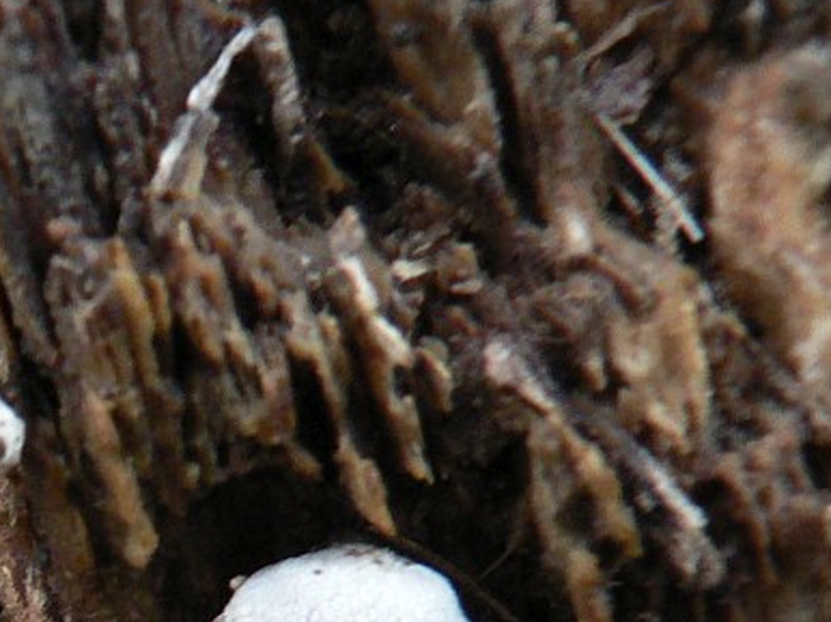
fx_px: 2687
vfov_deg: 12.8
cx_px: -334
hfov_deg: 16.4
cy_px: 768
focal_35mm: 112
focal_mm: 6
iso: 200
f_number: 4
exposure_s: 1/160
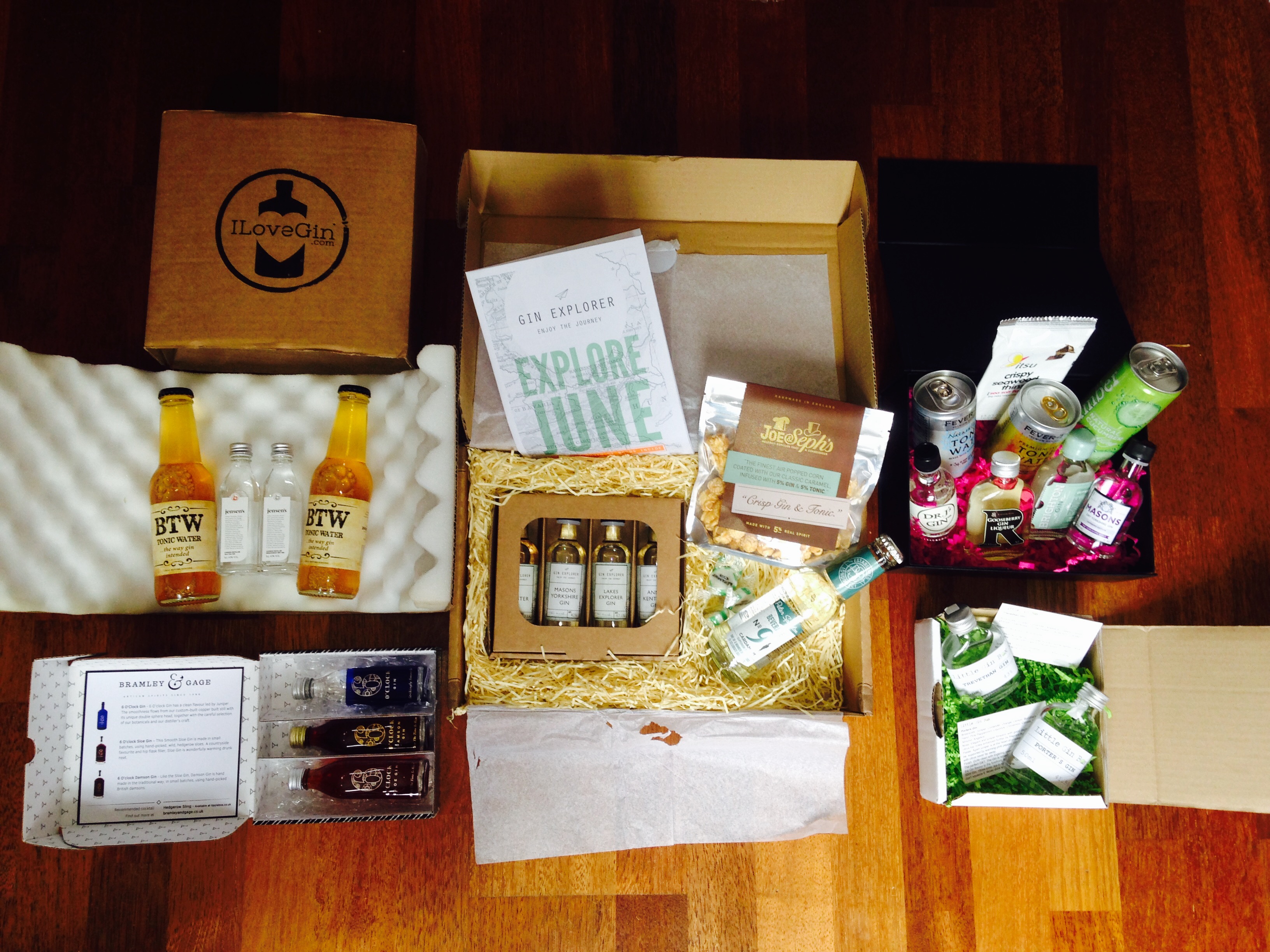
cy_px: 476
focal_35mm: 33
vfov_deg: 42.9
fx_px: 1211
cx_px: 635
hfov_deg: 55.4
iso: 64
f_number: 2.4
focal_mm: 4.12
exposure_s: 1/60
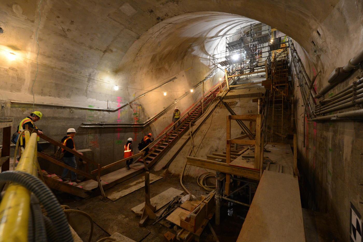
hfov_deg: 104.3
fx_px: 141
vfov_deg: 81.2
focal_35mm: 14
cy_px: 121
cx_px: 182
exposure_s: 1/25
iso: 3200
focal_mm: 14
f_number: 6.3
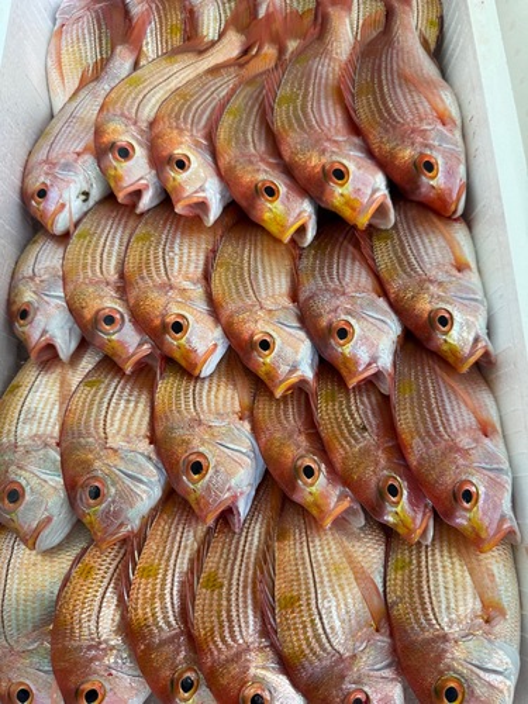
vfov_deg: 71.6
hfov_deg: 56.8
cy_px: 352
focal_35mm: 24
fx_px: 488
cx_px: 264
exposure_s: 1/90
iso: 200
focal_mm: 6.76
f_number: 1.78
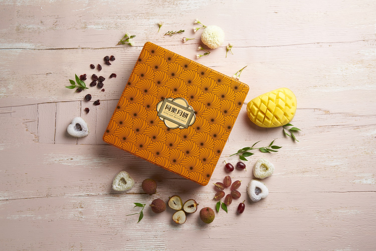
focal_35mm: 50
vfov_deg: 27.0
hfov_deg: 39.6
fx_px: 522
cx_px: 188
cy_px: 126
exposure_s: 1/160
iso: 100
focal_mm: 50
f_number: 13
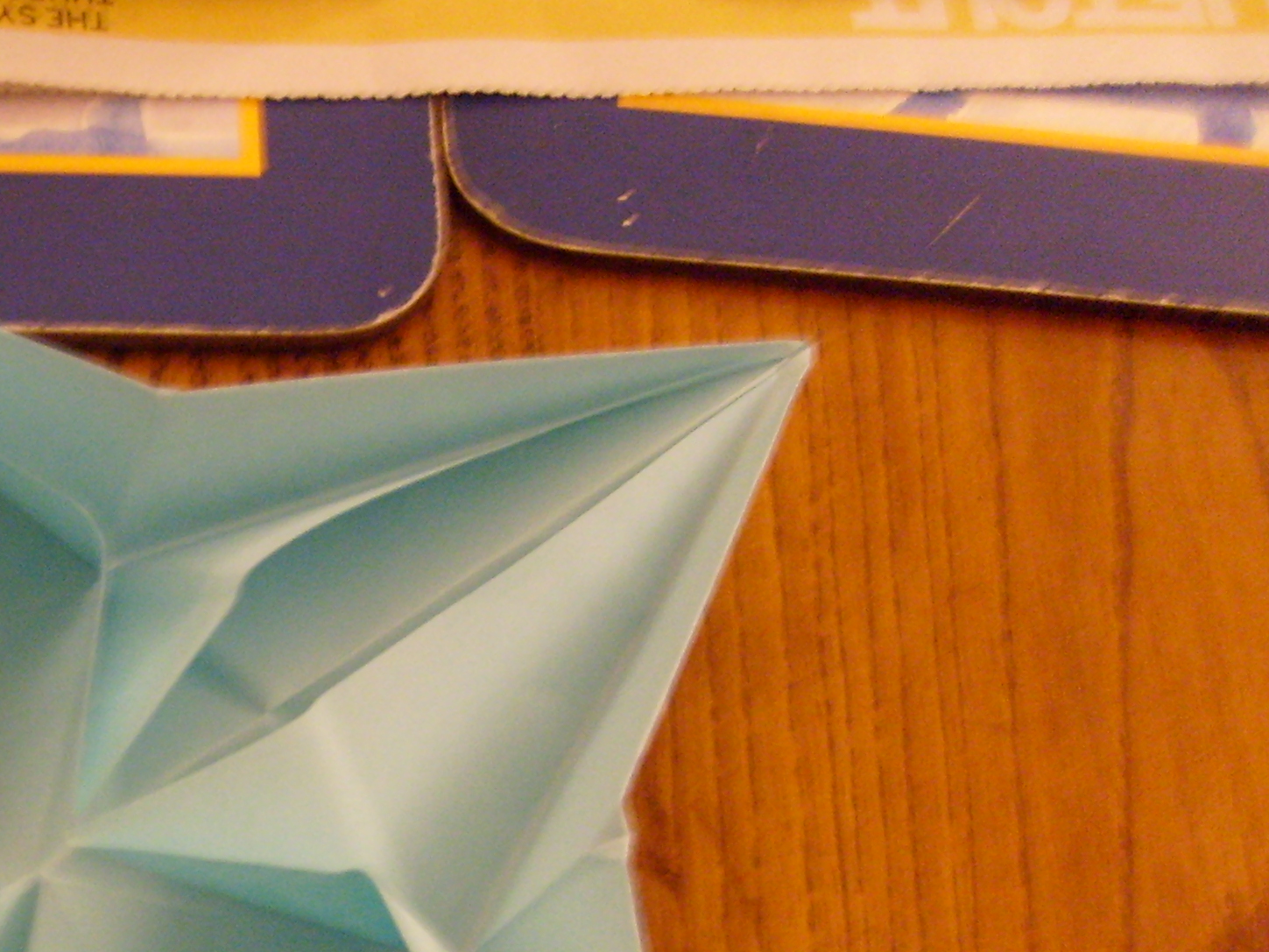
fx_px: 2493
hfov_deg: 27.4
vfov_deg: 21.0
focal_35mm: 68
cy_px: 911
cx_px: 91
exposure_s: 1/15
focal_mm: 5.8
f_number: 2.8
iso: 200
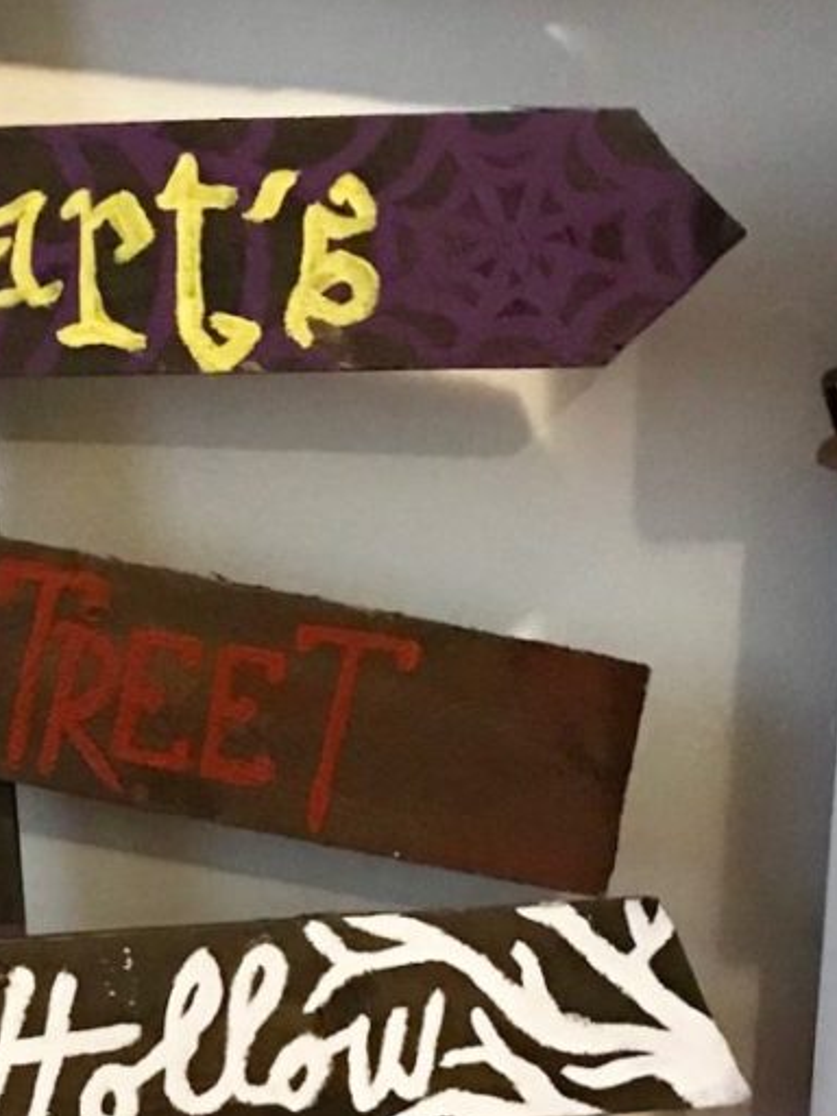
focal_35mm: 93
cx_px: -154
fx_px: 2998
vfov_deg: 20.3
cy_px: 1151
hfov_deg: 15.4
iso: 100
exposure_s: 1/4
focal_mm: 3.99
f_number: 1.8
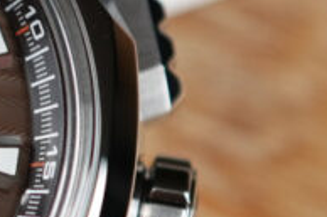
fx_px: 3594
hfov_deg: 5.1
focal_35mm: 396
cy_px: 148
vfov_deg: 3.5
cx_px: -255
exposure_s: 1/100
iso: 250
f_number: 2.8
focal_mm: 50
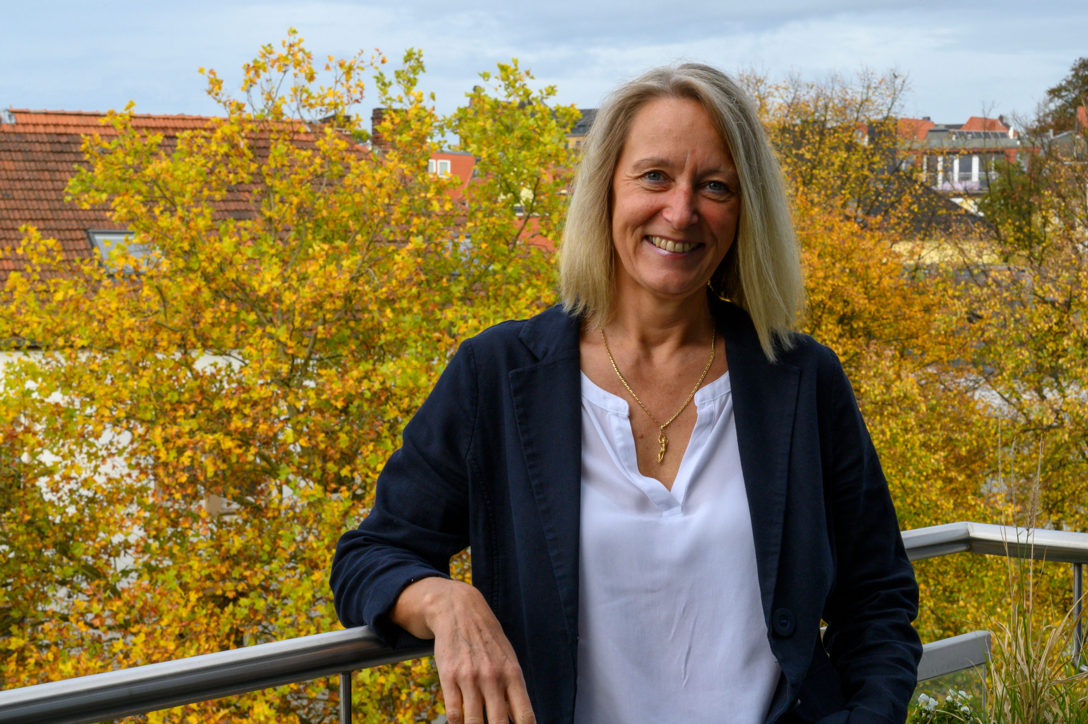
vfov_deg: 19.4
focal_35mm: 70
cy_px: 362
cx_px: 544
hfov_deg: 28.9
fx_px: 2114
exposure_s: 1/125
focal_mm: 70
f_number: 20
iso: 640
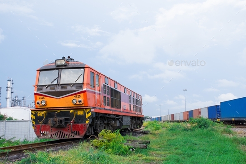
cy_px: 82
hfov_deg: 47.9
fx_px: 277
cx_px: 123
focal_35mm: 40
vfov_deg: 33.0
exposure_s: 1/80
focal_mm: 27
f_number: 8
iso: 160
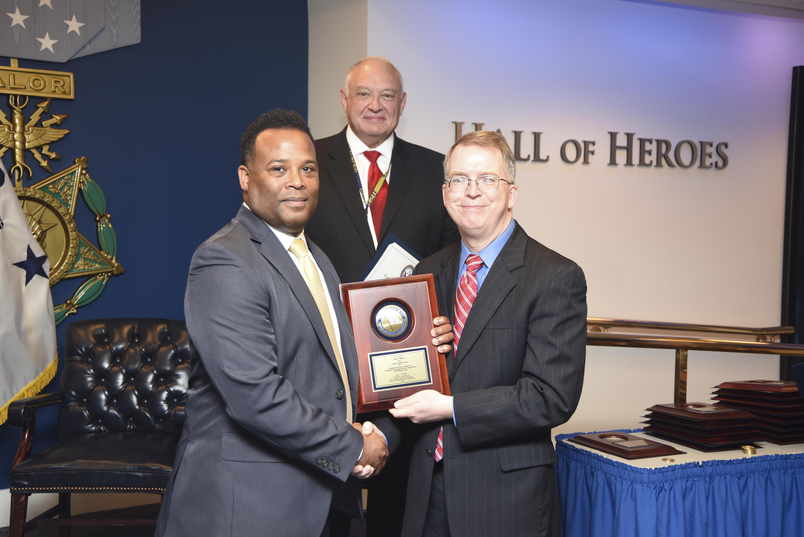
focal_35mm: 48
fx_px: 1072
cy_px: 268
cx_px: 402
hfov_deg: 41.1
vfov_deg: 28.1
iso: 1000
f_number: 7.1
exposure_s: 1/200
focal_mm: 48
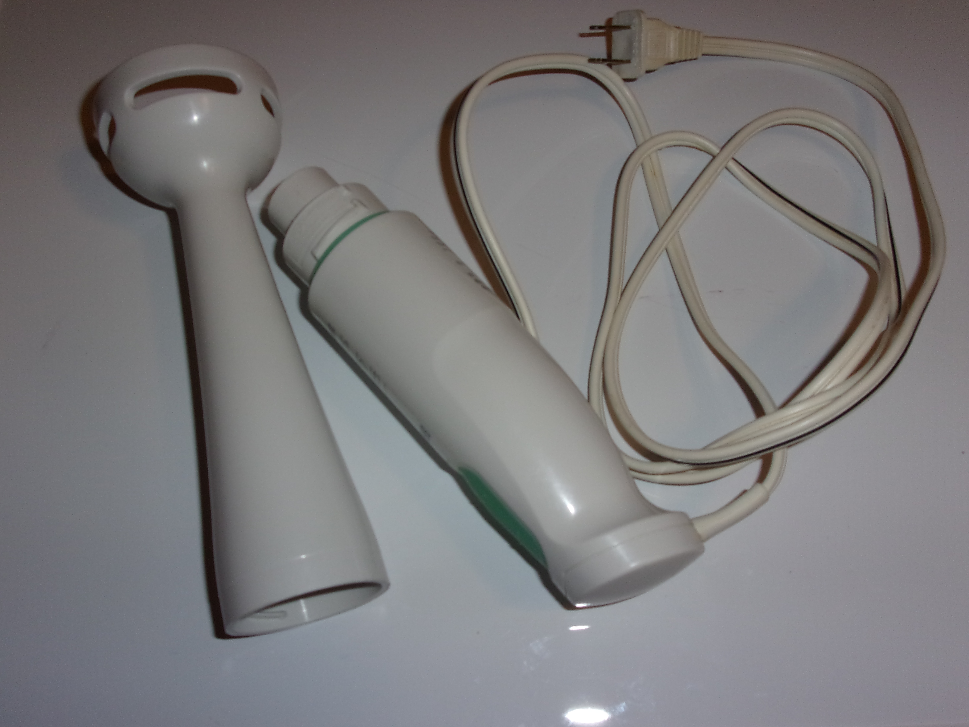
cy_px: 364
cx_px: 484
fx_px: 1008
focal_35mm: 36
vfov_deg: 39.7
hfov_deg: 51.4
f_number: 4.5
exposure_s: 1/34
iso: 125
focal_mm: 6.4
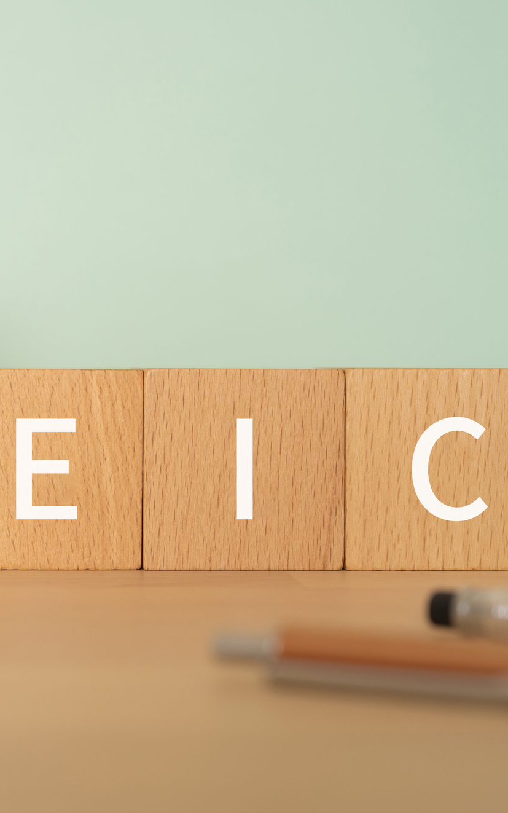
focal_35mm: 77
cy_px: 405
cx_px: 42
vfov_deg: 26.8
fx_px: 1705
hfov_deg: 16.7
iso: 100
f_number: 5.6
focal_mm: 50
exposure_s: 1/2
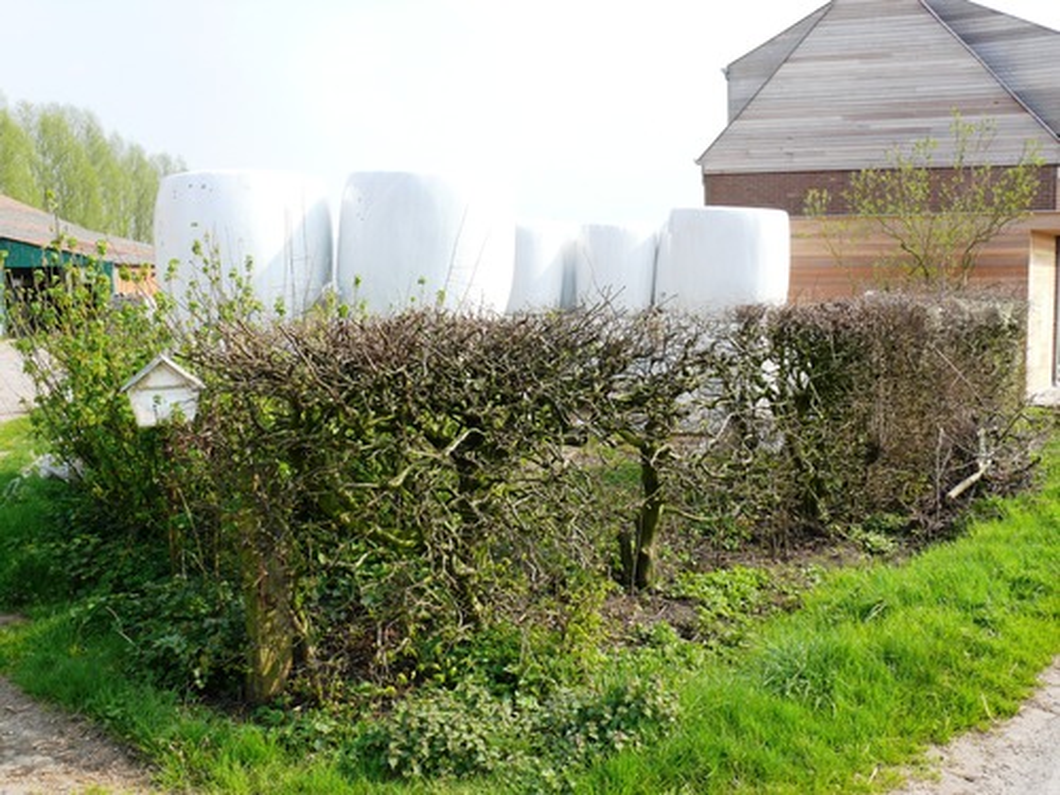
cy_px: 398
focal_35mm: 37
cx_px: 530
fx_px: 1133
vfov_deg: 38.7
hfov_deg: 50.1
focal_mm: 7.9
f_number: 5.6
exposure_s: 1/400
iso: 200
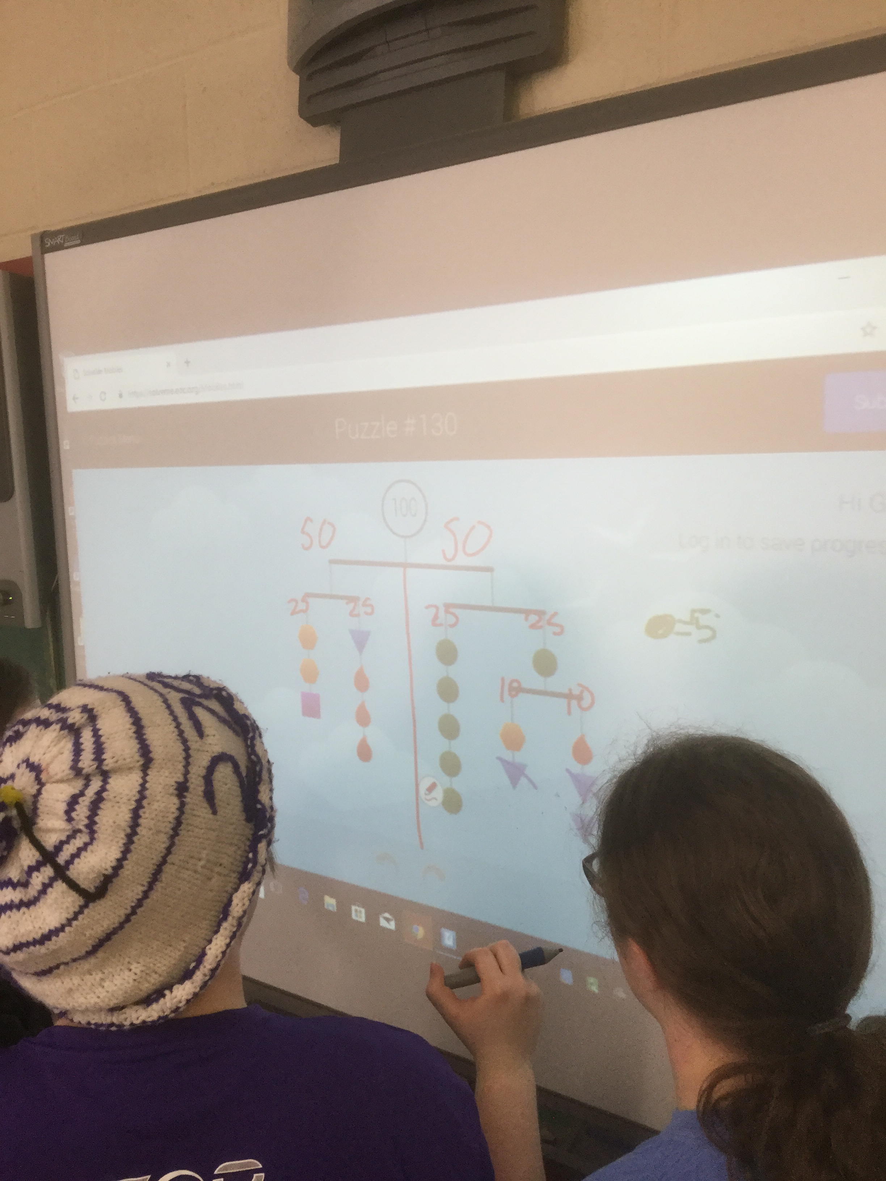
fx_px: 1058
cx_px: 443
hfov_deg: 45.4
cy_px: 590
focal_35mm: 31
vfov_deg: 58.4
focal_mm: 3.3
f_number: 2.4
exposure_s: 1/30
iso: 64
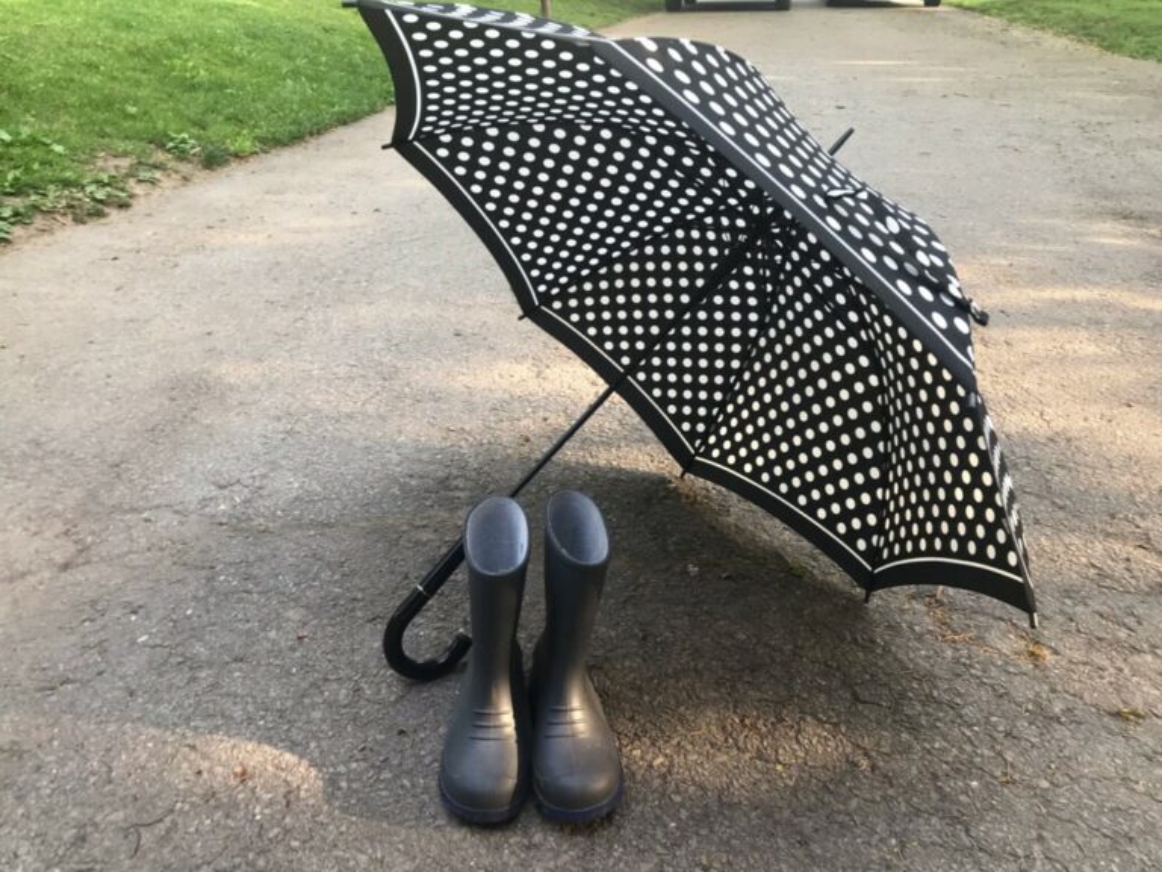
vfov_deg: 49.7
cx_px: 581
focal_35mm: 28
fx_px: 940
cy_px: 436
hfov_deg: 63.4
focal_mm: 3.99
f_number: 1.8
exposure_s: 1/60
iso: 25
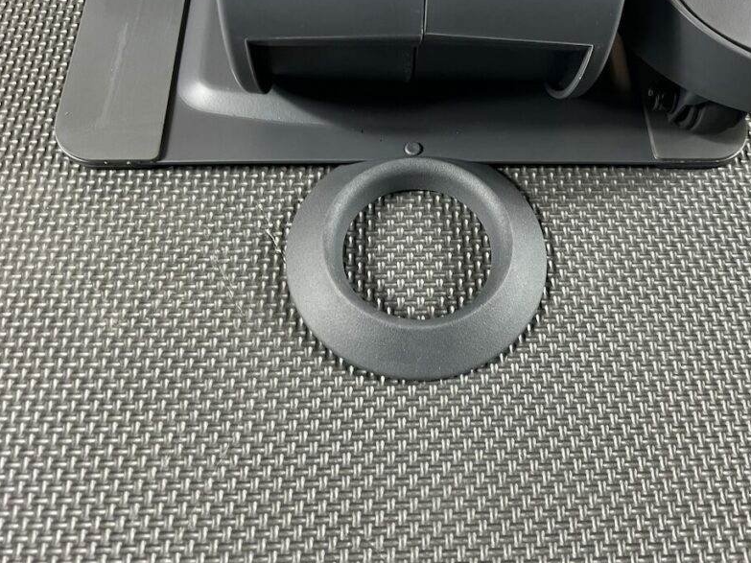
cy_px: 219
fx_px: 738
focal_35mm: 34
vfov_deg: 41.5
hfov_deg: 53.7
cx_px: 441
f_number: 1.5
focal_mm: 5.7
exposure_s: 1/60
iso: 320
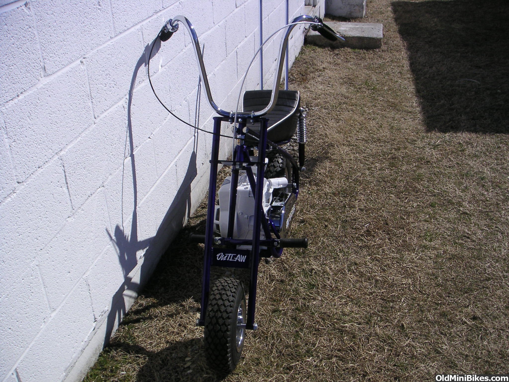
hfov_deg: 49.0
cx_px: 254
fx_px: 559
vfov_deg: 37.7
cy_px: 191
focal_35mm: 38
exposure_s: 1/350
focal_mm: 6
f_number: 6.7
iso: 50
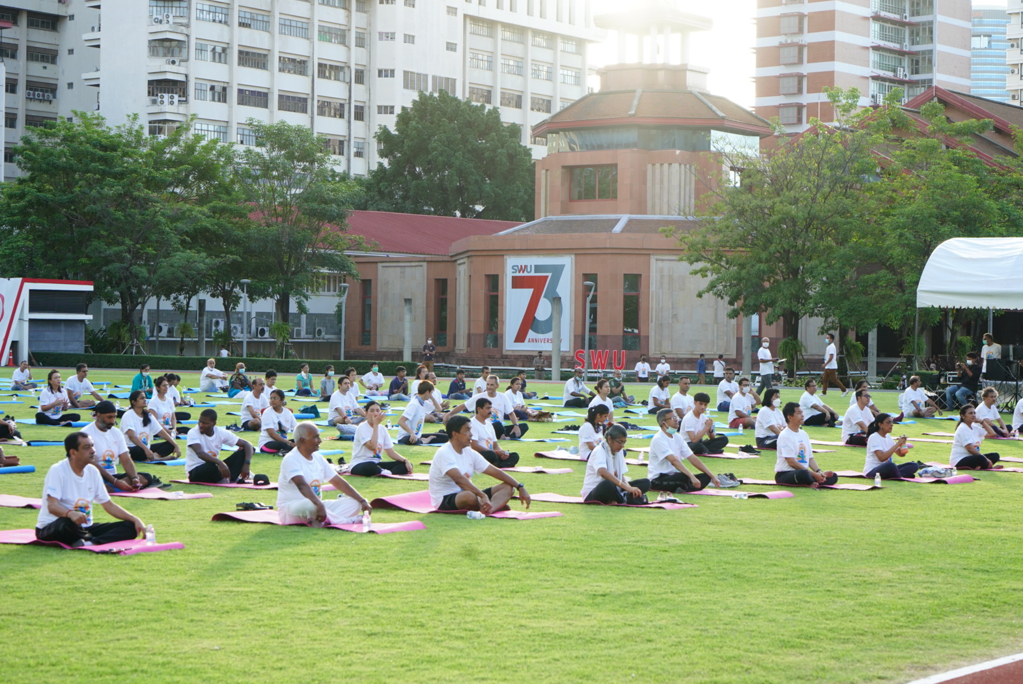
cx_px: 516
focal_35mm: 72
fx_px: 2047
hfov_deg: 28.1
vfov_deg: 19.0
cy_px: 342
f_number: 7.1
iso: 800
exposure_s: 1/250
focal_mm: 70
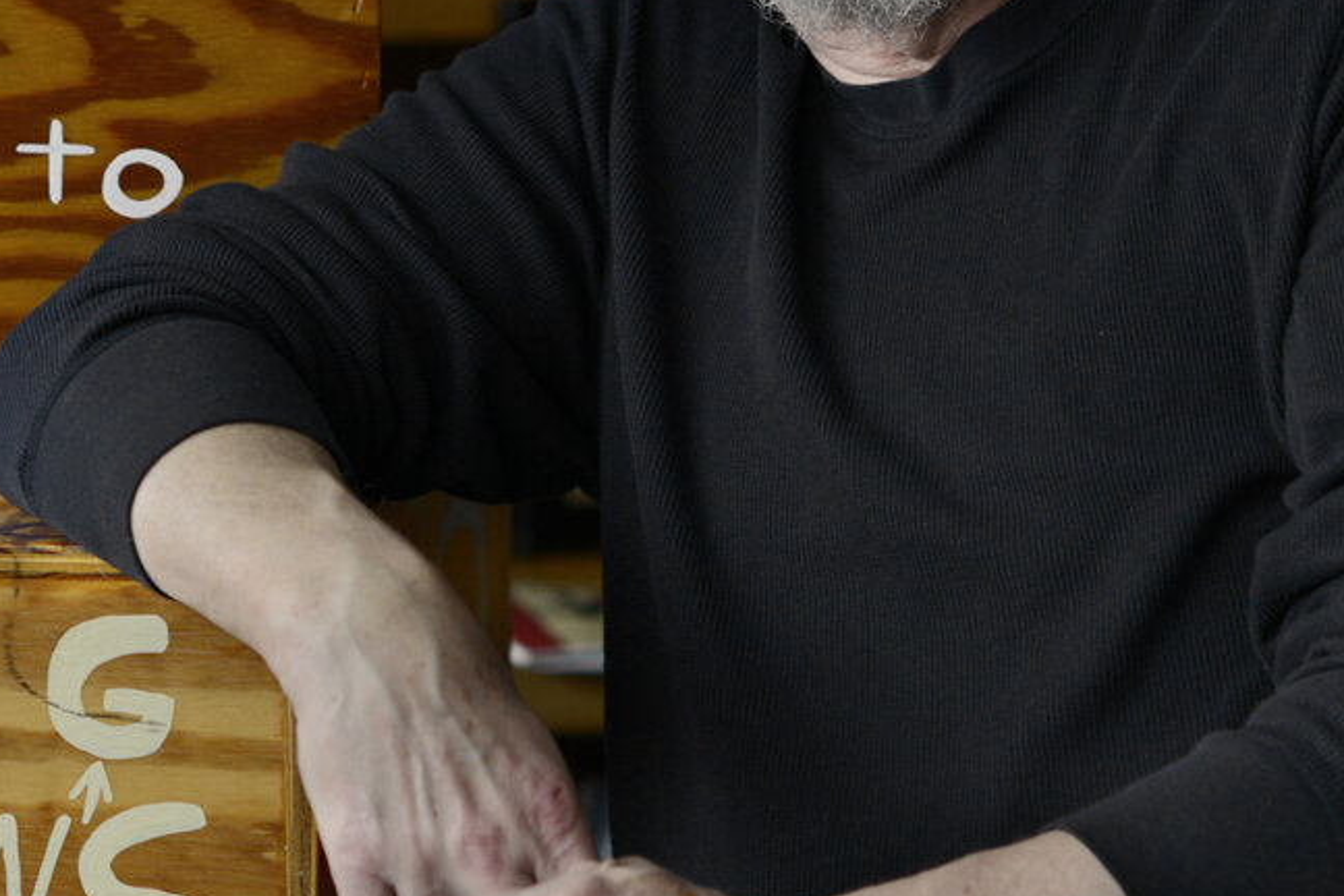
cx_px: 431
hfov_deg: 9.8
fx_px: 7839
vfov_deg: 6.5
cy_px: 202
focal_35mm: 210
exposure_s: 1/100
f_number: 3.2
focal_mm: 85
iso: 400
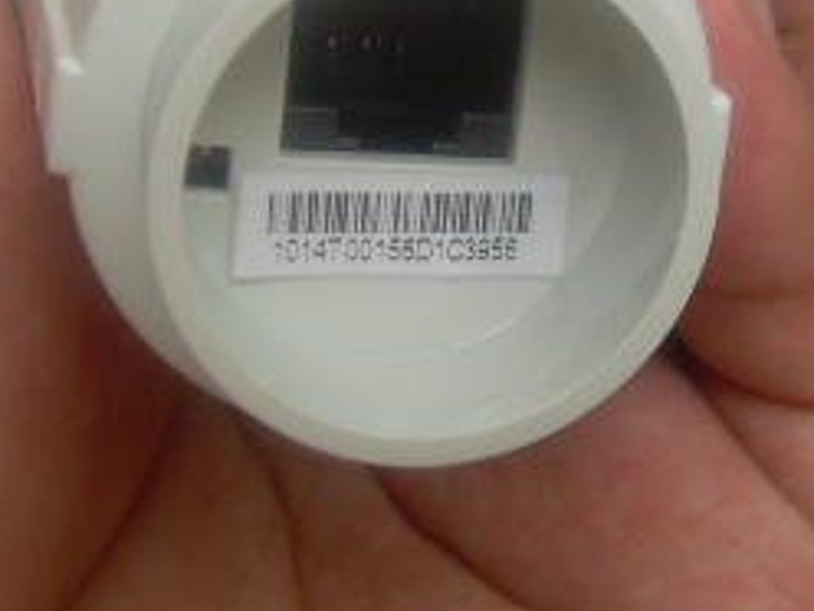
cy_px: 131
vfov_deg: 15.0
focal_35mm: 98
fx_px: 2304
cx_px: 538
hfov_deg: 20.0
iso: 50
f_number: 2.8
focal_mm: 6.3
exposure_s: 1/229
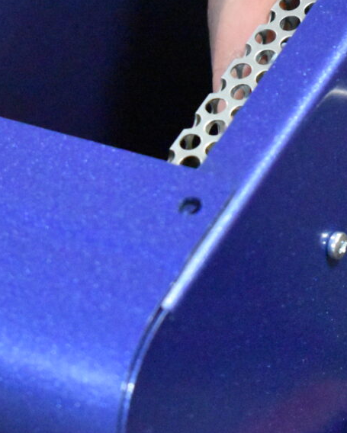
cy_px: 93
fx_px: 2684
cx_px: 361
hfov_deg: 7.4
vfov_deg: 9.2
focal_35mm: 209
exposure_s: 1/100
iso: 12800
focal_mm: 55
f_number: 5.6
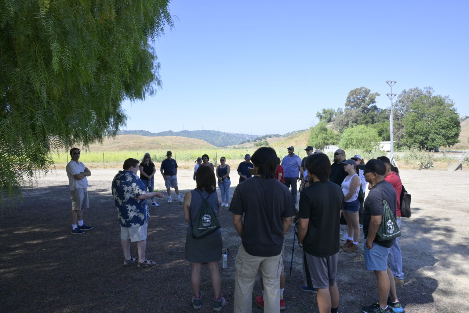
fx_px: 313
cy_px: 156
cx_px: 234
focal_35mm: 24
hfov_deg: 73.7
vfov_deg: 53.1
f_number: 18
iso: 400
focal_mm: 24
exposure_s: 1/100
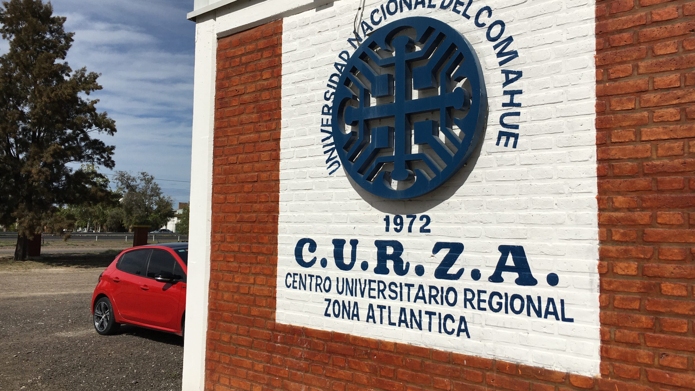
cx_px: 349
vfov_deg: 36.7
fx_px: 590
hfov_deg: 61.0
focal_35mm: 32
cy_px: 179
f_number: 2.2
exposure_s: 1/4525
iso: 25
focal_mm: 4.15
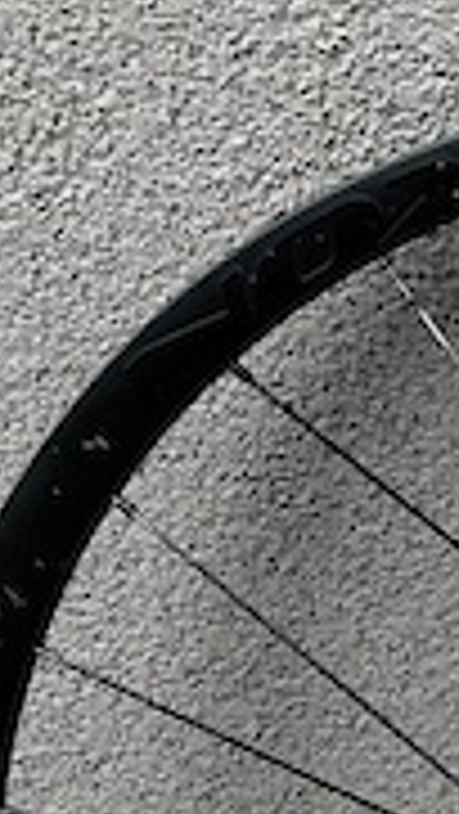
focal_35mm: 125
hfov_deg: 7.6
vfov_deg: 16.7
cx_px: 1656
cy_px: 845
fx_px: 2701
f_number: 1.6
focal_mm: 5.1
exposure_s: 1/504
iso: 50
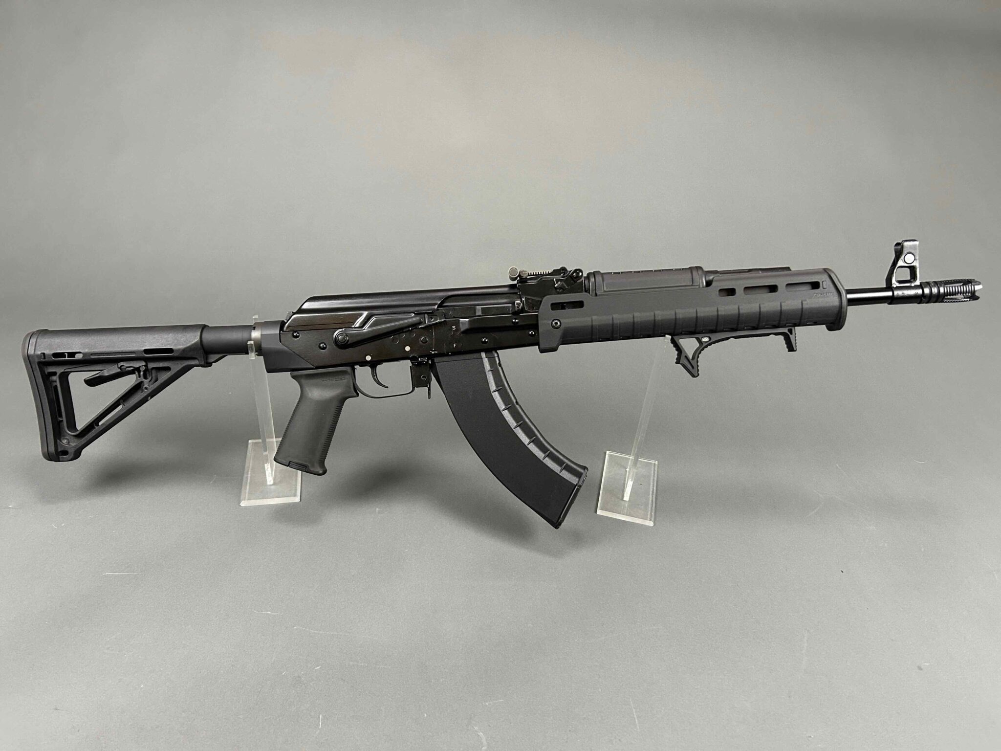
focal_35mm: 26
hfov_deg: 67.3
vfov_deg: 53.1
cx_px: 500
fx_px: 752
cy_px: 376
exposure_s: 1/60
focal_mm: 5.7
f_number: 1.5
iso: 250
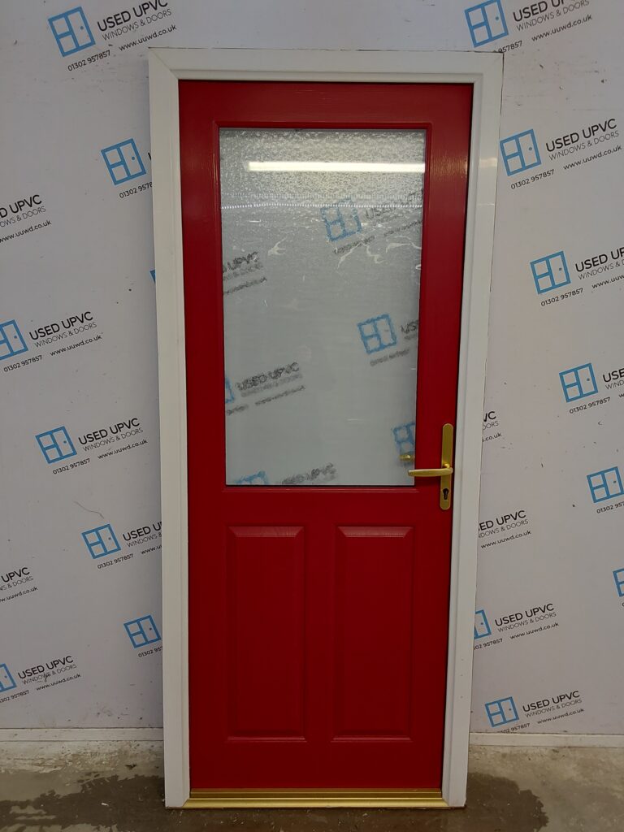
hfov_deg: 49.7
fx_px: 673
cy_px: 416
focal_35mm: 28
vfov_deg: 63.4
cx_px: 312
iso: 100
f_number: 1.9
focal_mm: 2.91
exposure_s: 1/100
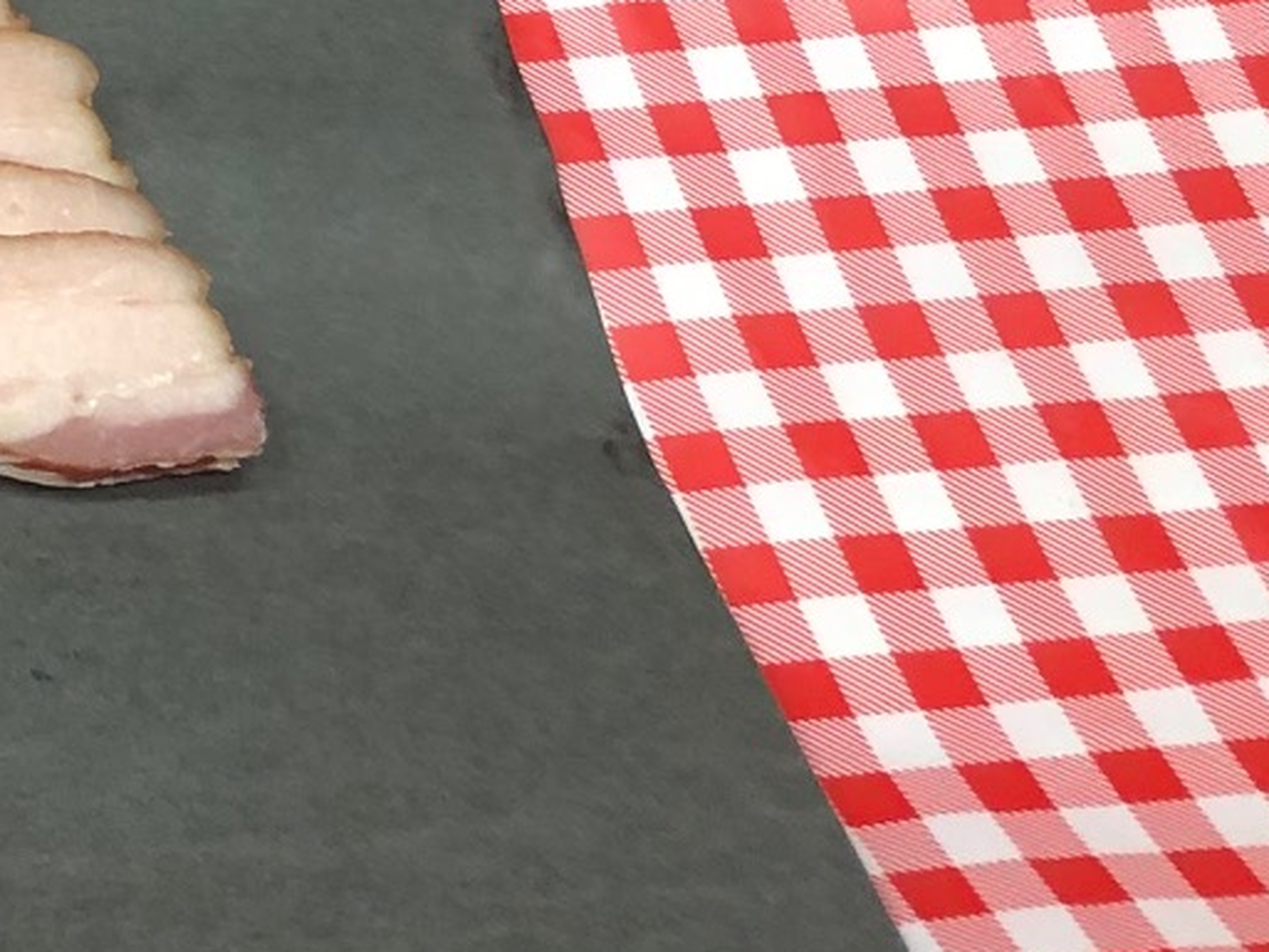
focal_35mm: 110
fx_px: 4033
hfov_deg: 15.4
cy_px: -747
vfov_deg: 12.4
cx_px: -997
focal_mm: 3.99
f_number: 1.8
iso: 40
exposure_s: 1/20
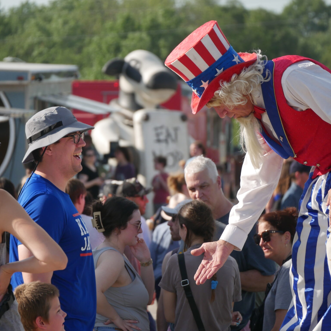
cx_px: 127
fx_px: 4814
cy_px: 146
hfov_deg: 3.9
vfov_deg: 3.9
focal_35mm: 445
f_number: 5.6
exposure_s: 1/500
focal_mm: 150
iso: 200
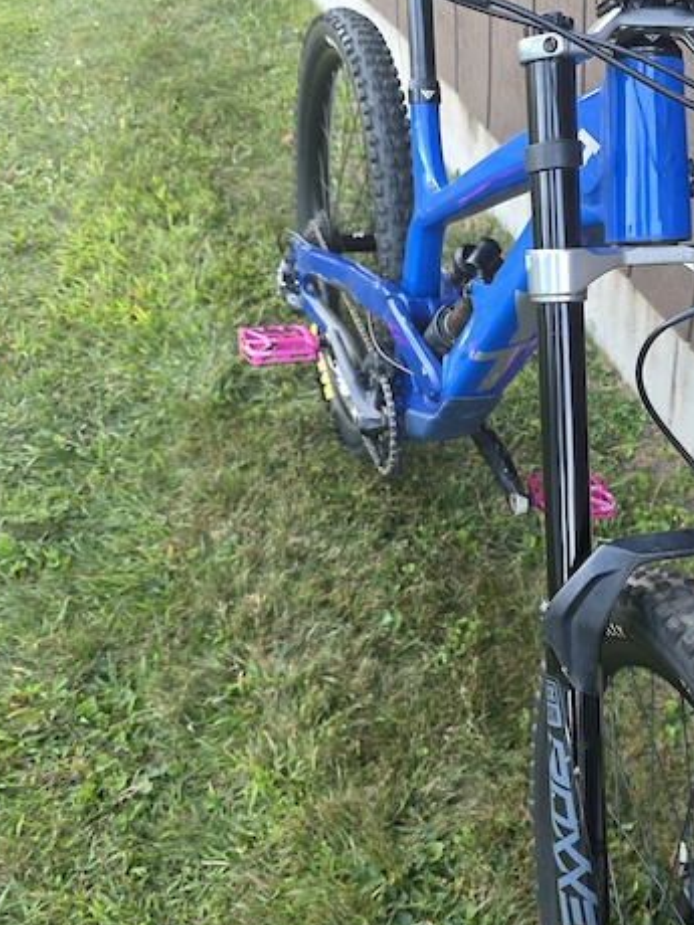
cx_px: 579
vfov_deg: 46.8
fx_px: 1069
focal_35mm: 40
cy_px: 434
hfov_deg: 34.6
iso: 250
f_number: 1.7
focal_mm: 6.3
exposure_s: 1/120
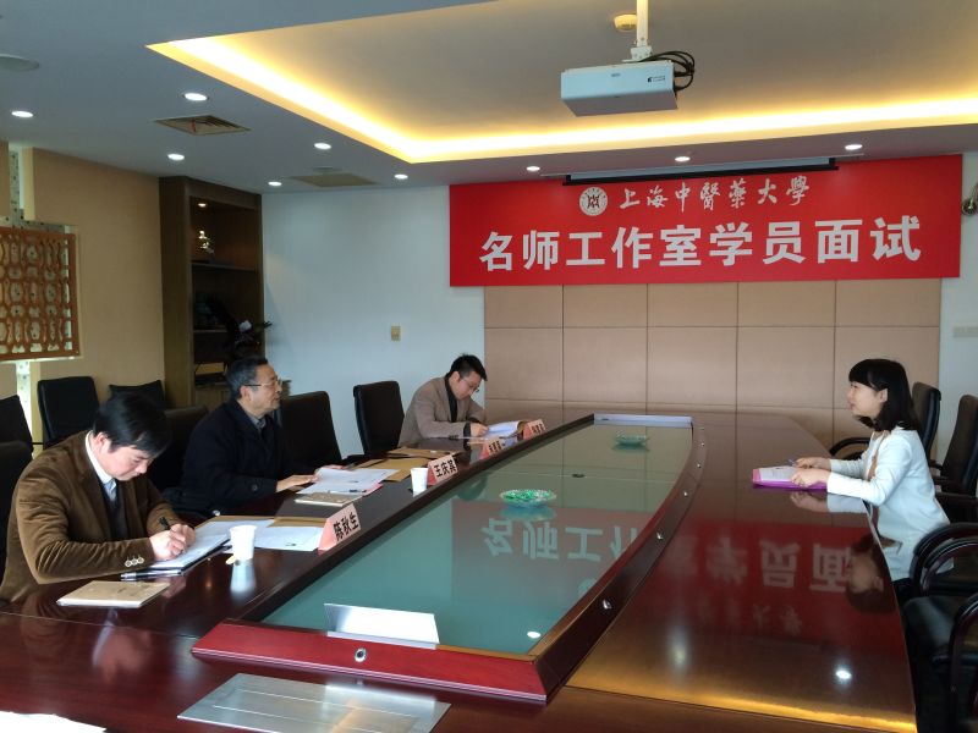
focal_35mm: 29
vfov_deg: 48.2
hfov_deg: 61.7
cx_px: 489
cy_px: 366
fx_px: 819
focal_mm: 4.15
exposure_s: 1/30
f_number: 2.2
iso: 50
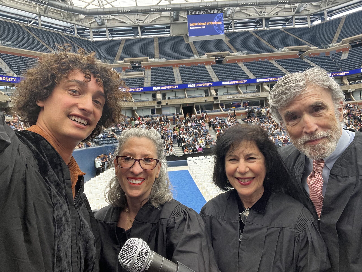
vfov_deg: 58.9
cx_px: 181
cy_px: 136
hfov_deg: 73.9
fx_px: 241
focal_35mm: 23
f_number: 2.2
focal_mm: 2.71
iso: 100
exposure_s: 1/87
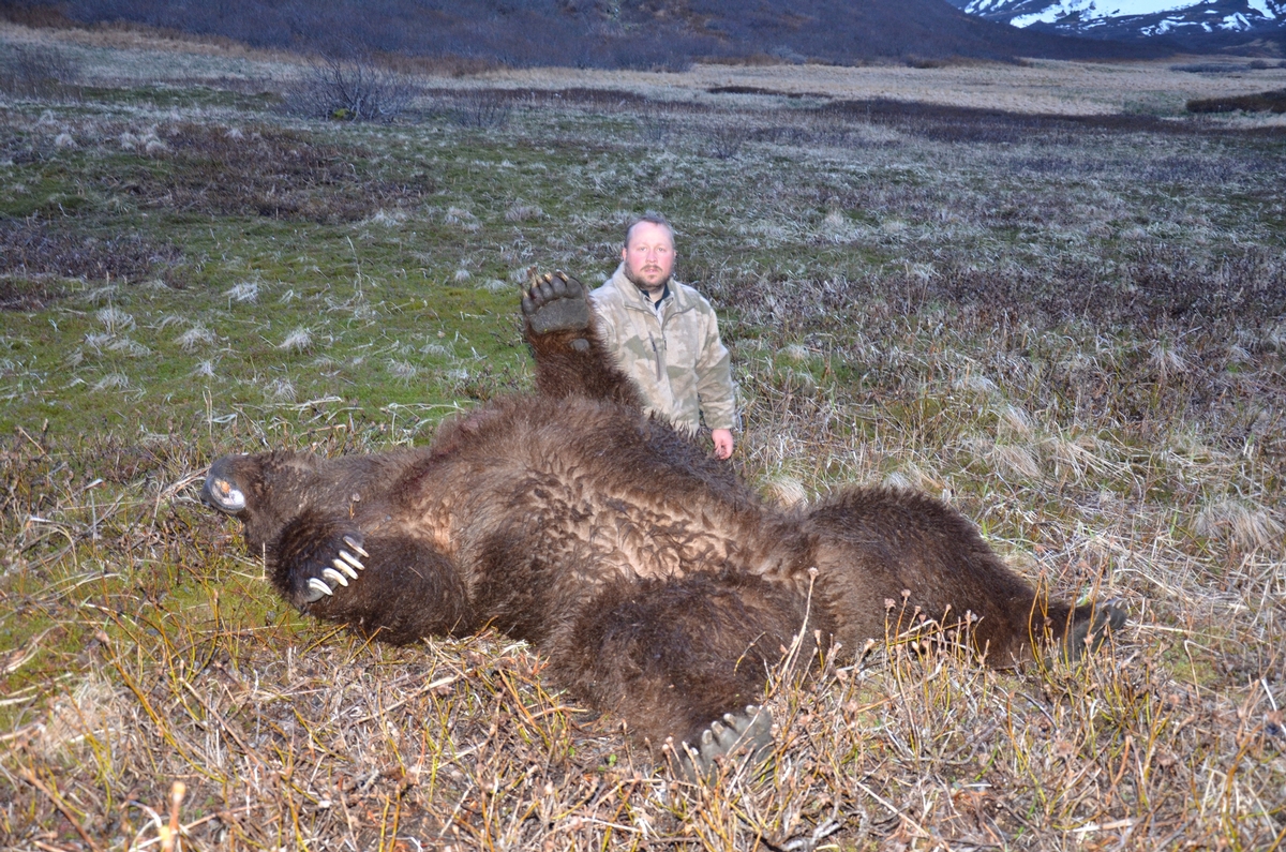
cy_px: 426
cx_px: 643
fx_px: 1337
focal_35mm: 38
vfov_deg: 35.3
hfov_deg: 51.4
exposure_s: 1/60
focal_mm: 25
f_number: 4
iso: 800
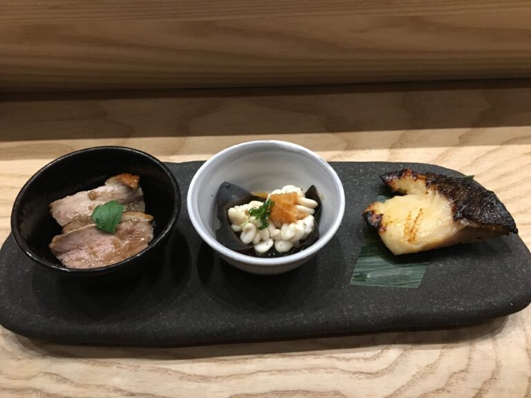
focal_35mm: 29
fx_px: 445
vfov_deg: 48.2
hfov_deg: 61.7
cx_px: 266
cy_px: 199
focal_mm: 4.15
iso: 200
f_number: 2.2
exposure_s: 1/15
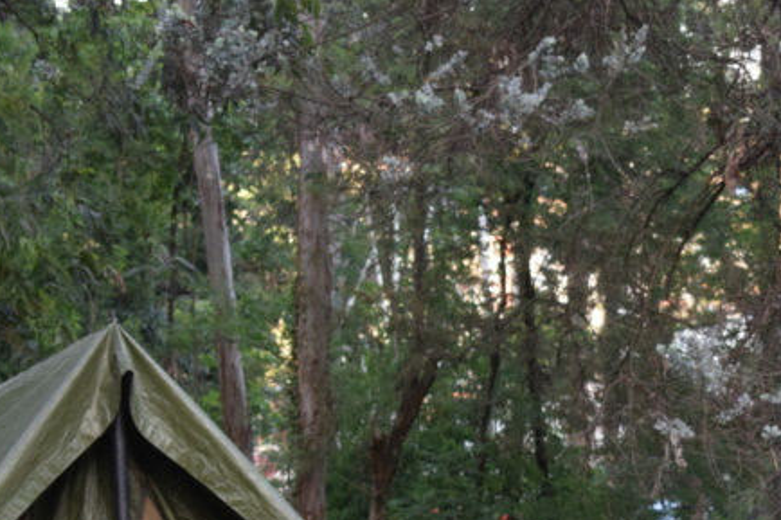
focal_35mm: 194
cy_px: 585
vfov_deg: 7.0
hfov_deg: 10.5
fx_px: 4207
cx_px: 713
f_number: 5.3
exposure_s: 1/125
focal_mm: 48
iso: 1100
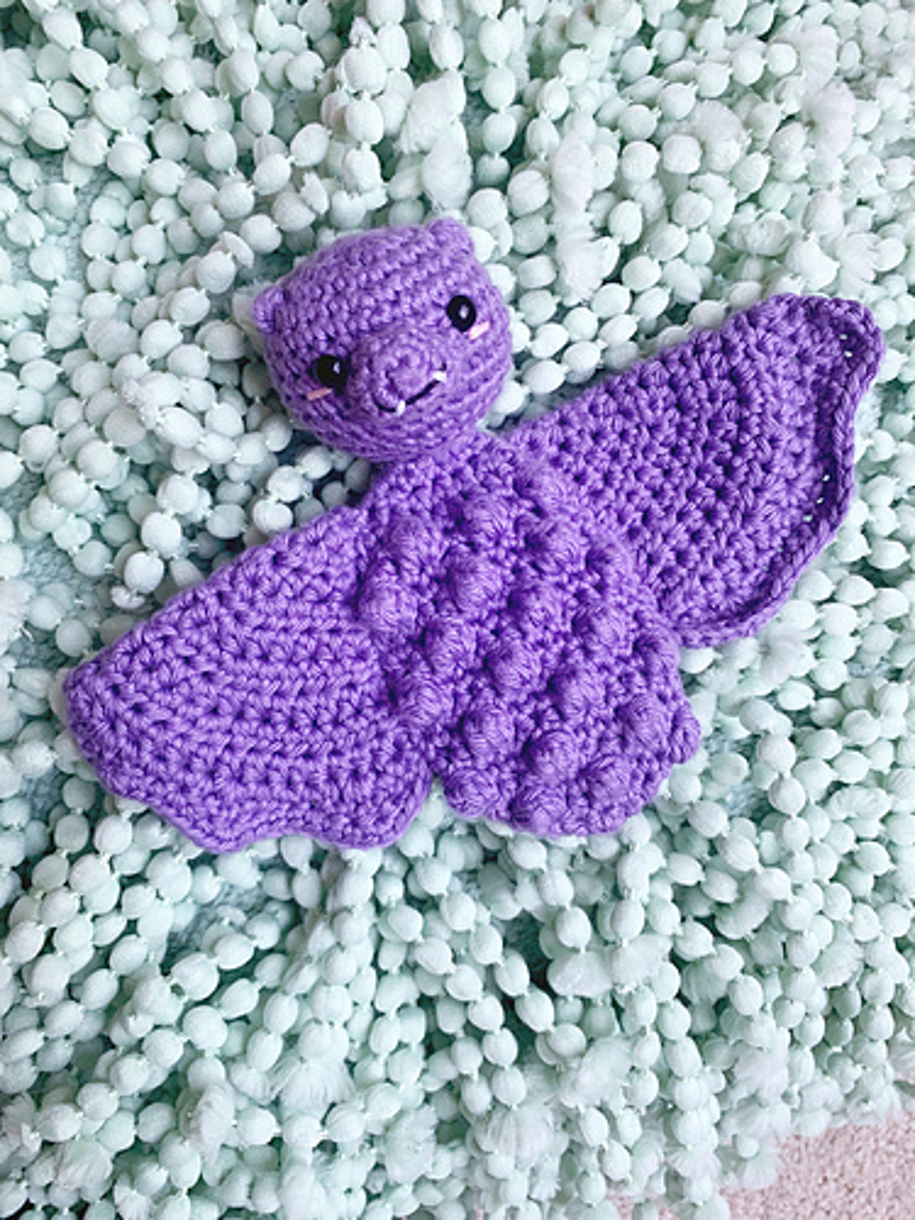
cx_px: 458
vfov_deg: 67.3
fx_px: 916
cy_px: 610
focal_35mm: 26
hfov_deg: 53.1
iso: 100
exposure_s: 1/91
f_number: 1.8
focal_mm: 4.25
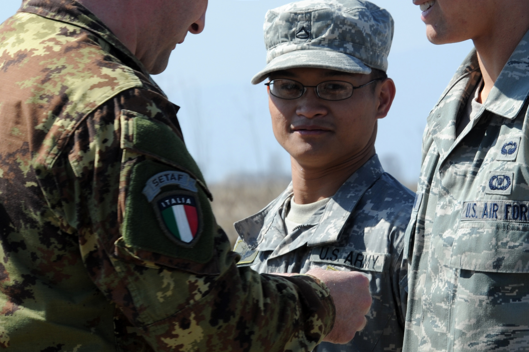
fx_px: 4435
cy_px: 107
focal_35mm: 302
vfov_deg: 4.5
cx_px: 381
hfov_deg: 6.8
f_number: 16
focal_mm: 180
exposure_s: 1/125
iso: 200
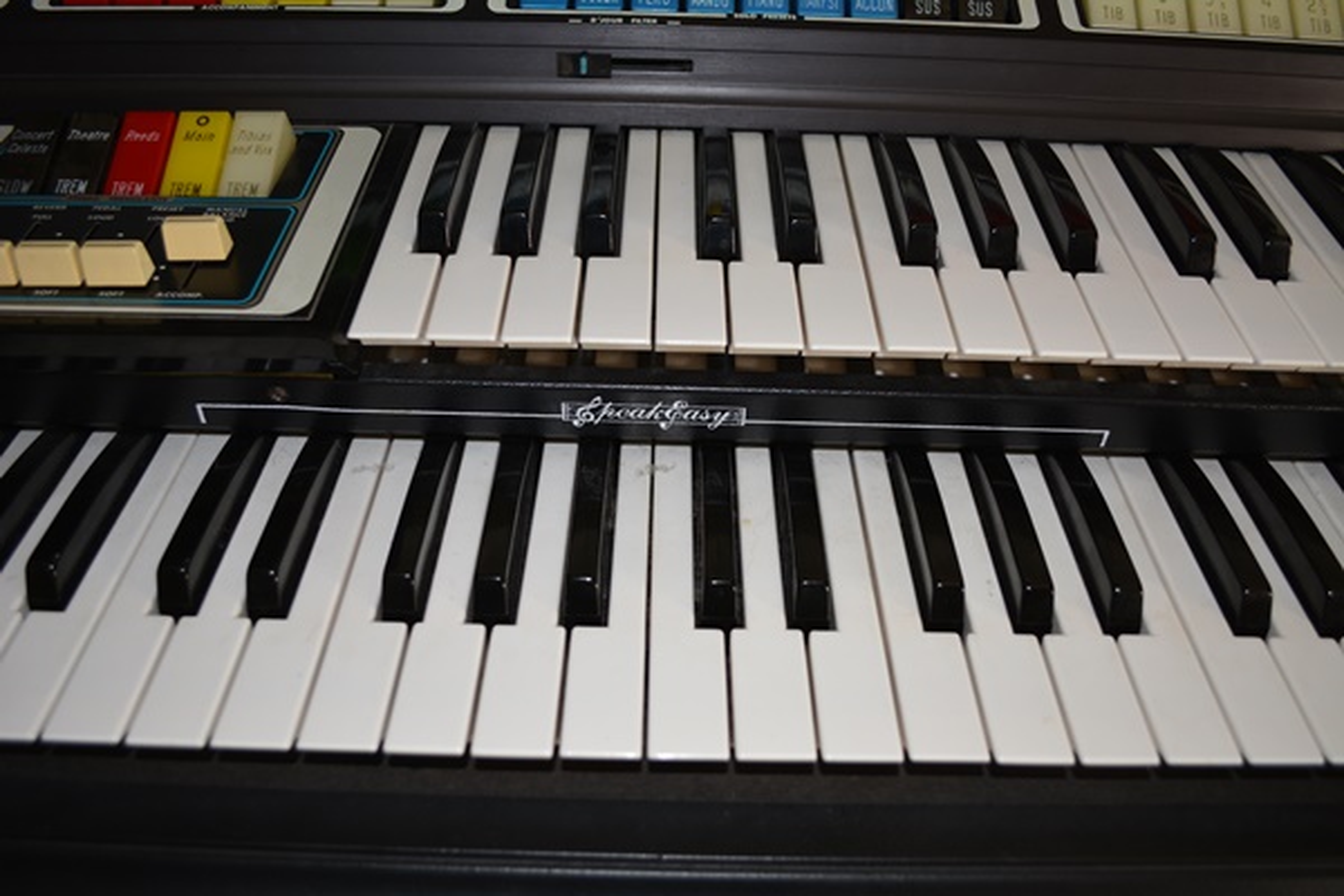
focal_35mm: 30
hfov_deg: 61.9
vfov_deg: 43.6
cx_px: 672
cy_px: 448
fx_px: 1120
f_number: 3.8
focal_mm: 20
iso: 220
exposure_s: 1/60
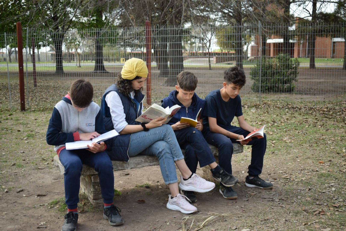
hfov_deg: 43.6
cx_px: 173
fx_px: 432
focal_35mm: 45
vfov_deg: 29.9
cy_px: 116
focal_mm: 30
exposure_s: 1/500
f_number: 4.5
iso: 320
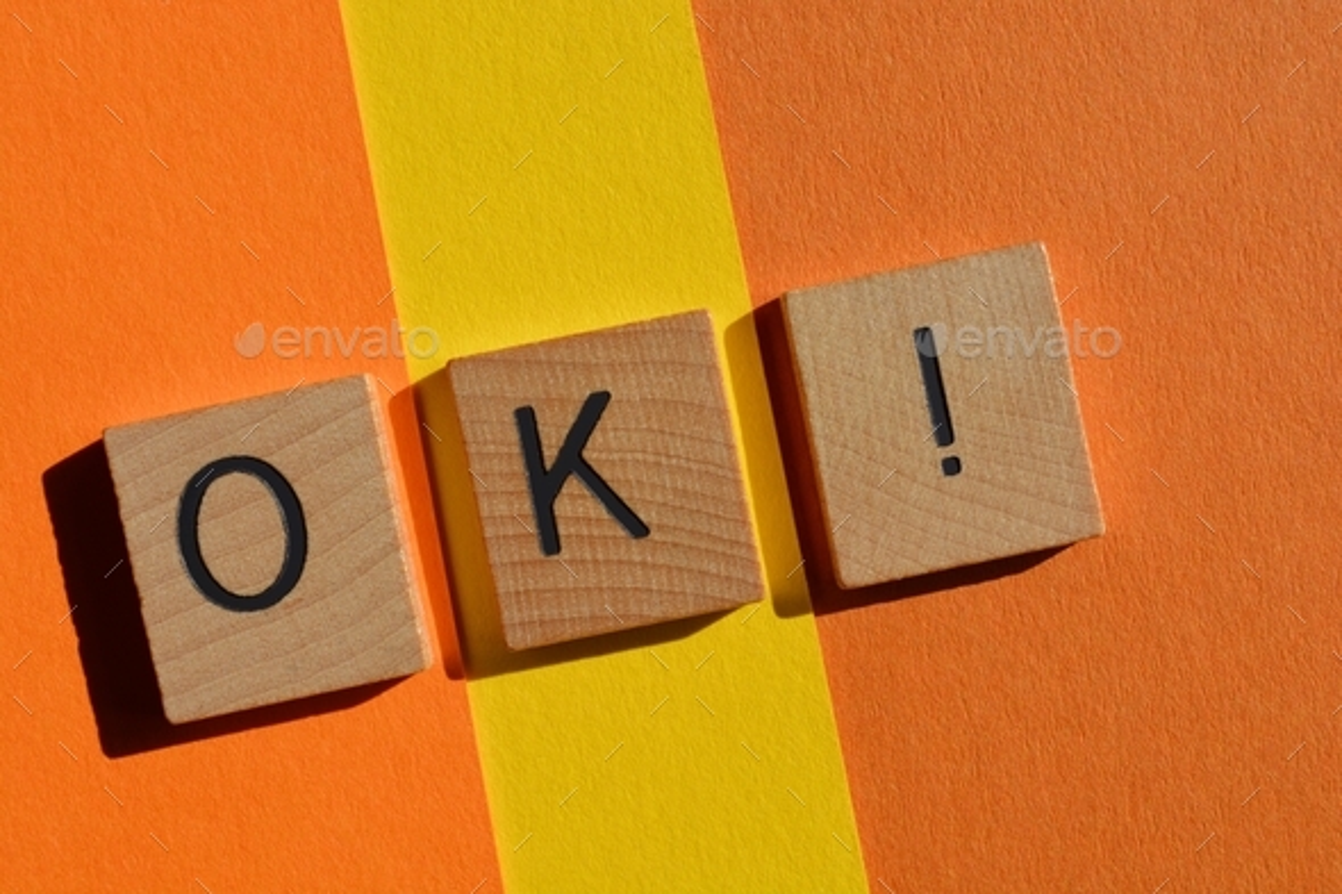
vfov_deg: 21.6
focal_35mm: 63
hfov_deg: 31.9
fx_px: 2348
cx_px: 671
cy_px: 447
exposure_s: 1/320
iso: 100
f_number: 9
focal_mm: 42
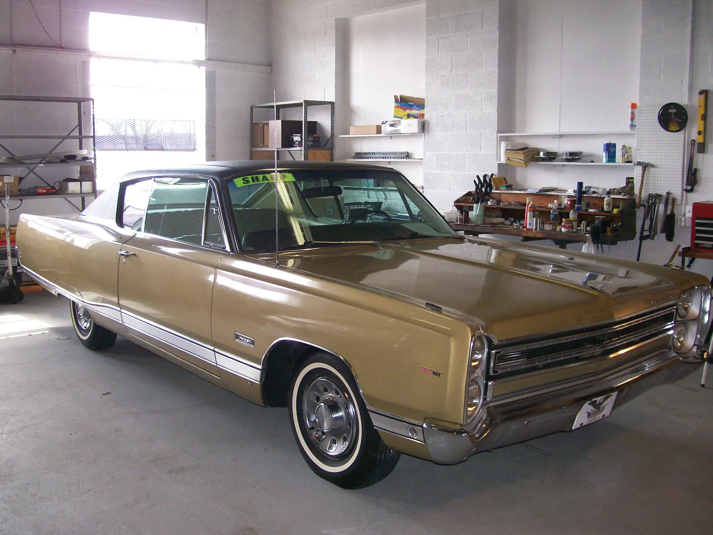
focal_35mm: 36
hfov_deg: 51.4
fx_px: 742
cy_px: 268
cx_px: 356
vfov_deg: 39.7
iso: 140
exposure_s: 1/64
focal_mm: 6
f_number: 2.7
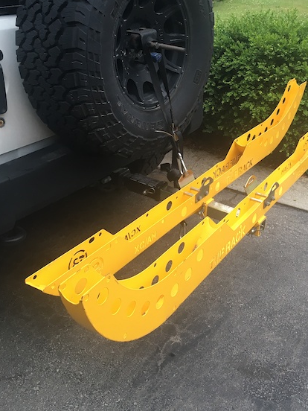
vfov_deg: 44.5
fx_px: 498
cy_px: 160
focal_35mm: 42
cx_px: 208
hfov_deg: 34.0
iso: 25
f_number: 2.2
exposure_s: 1/40
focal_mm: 4.15
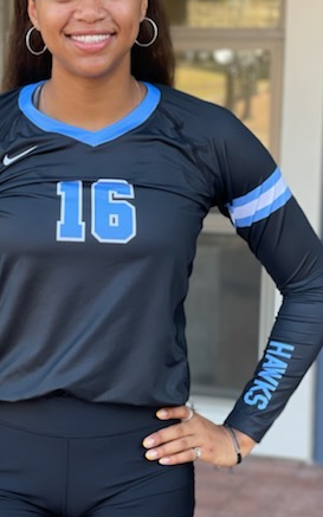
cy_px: 286
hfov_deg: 12.9
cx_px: 90
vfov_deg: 20.6
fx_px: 1423
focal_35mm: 101
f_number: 2
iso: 50
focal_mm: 6
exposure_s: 1/122
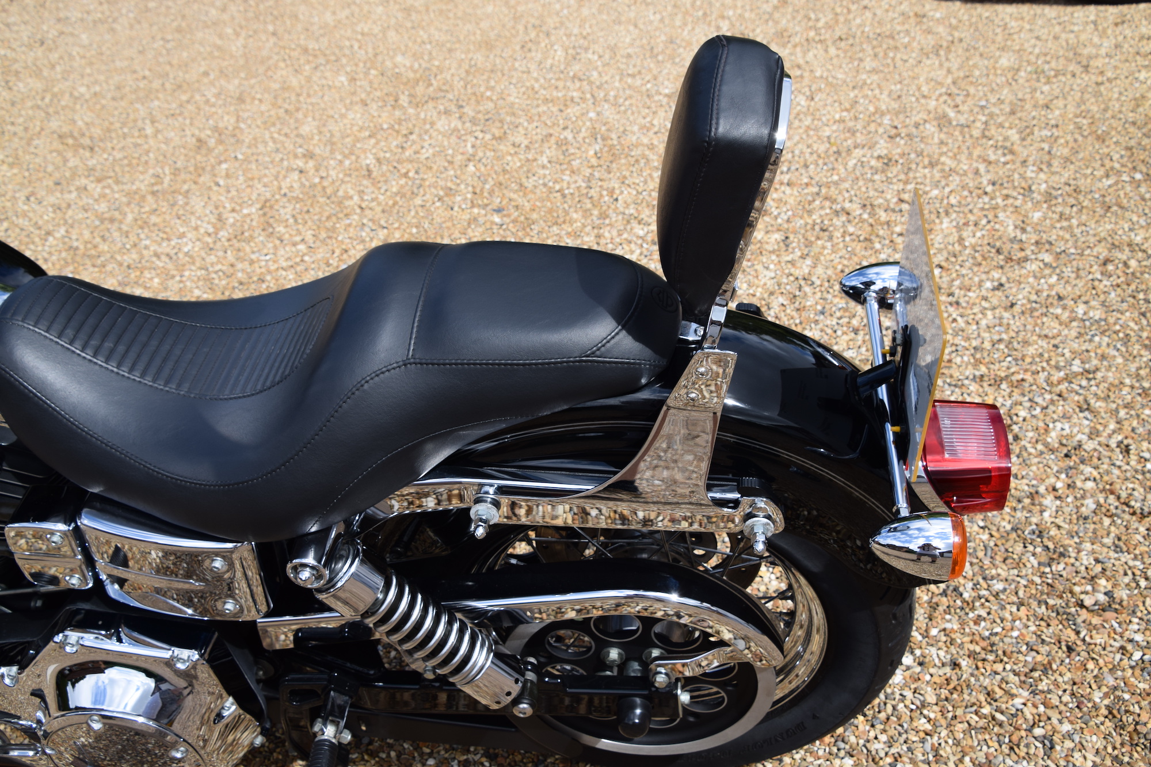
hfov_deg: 53.1
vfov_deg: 36.9
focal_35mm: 36
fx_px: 1151
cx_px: 576
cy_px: 384
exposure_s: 1/320
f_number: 9
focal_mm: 24
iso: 200
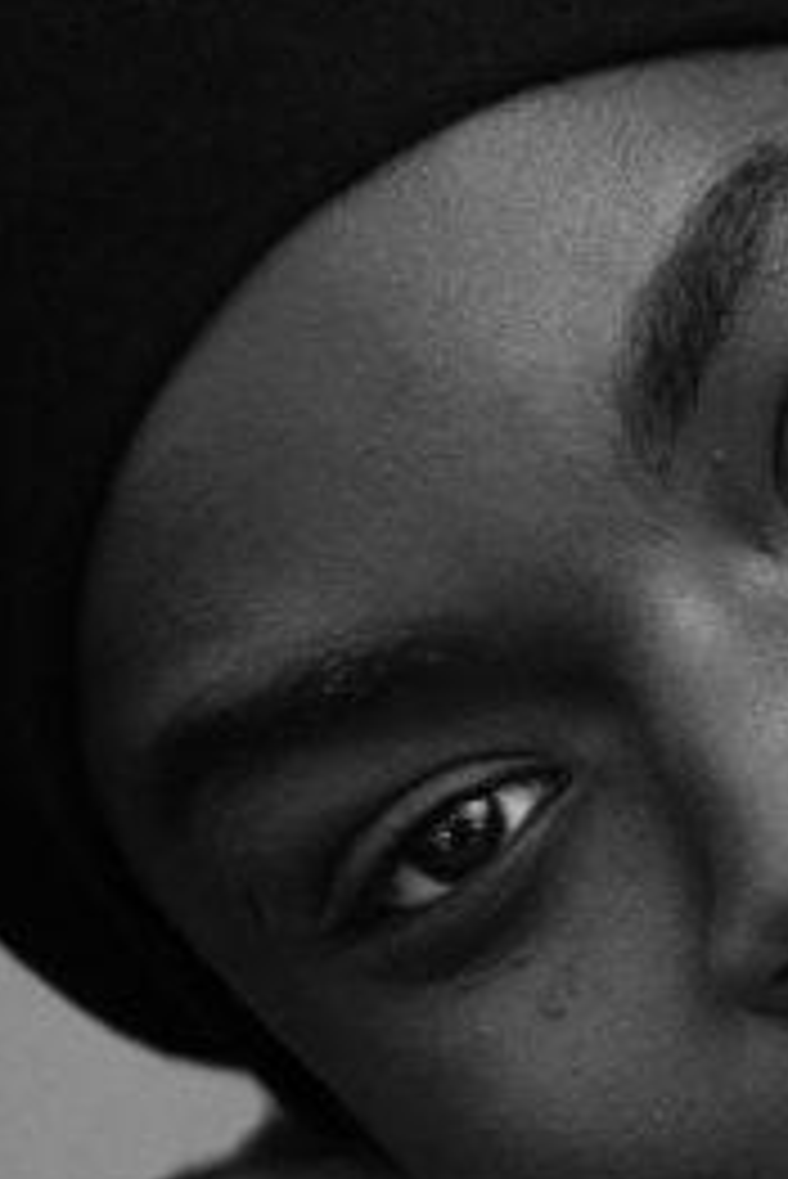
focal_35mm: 274
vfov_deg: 7.5
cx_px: 1067
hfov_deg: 5.0
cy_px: 702
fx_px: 8984
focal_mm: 70
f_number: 2.8
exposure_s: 1/80
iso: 1600
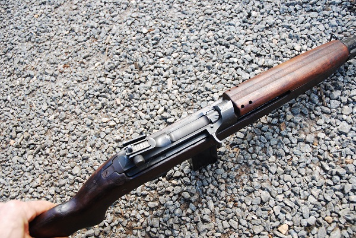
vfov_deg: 48.0
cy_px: 119
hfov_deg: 67.3
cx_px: 178
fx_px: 267
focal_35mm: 27
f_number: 5
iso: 200
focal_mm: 18
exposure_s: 1/100
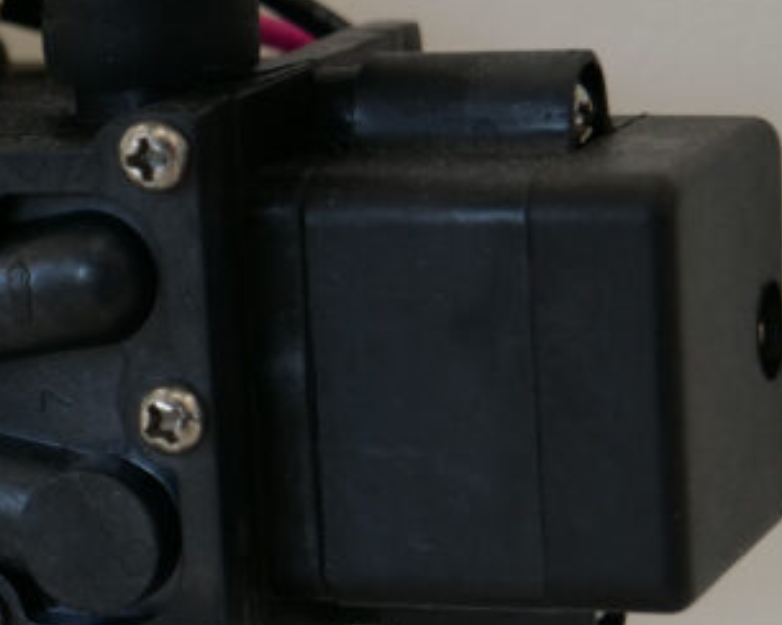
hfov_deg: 11.4
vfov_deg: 9.4
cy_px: 330
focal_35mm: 164
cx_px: -290
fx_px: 3796
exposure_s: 1/60
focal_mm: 25
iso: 200
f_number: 3.5
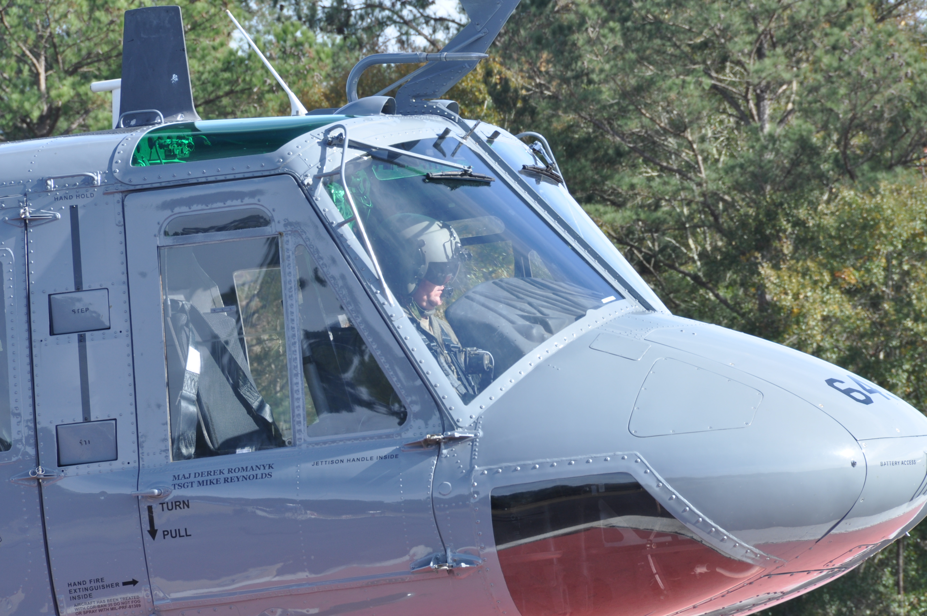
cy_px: 308
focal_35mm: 300
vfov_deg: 4.6
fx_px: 7716
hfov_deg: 6.9
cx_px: 464
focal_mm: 200
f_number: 18
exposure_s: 1/50
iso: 200
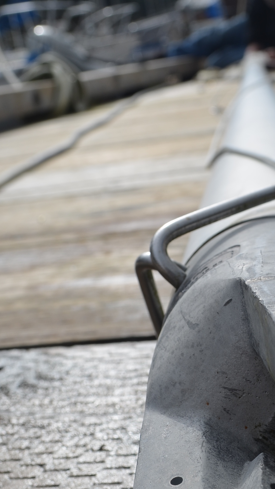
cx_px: 258
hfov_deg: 18.2
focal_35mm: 65
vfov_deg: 32.3
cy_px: 278
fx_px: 843
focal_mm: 24
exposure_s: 1/320
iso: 100
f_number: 8
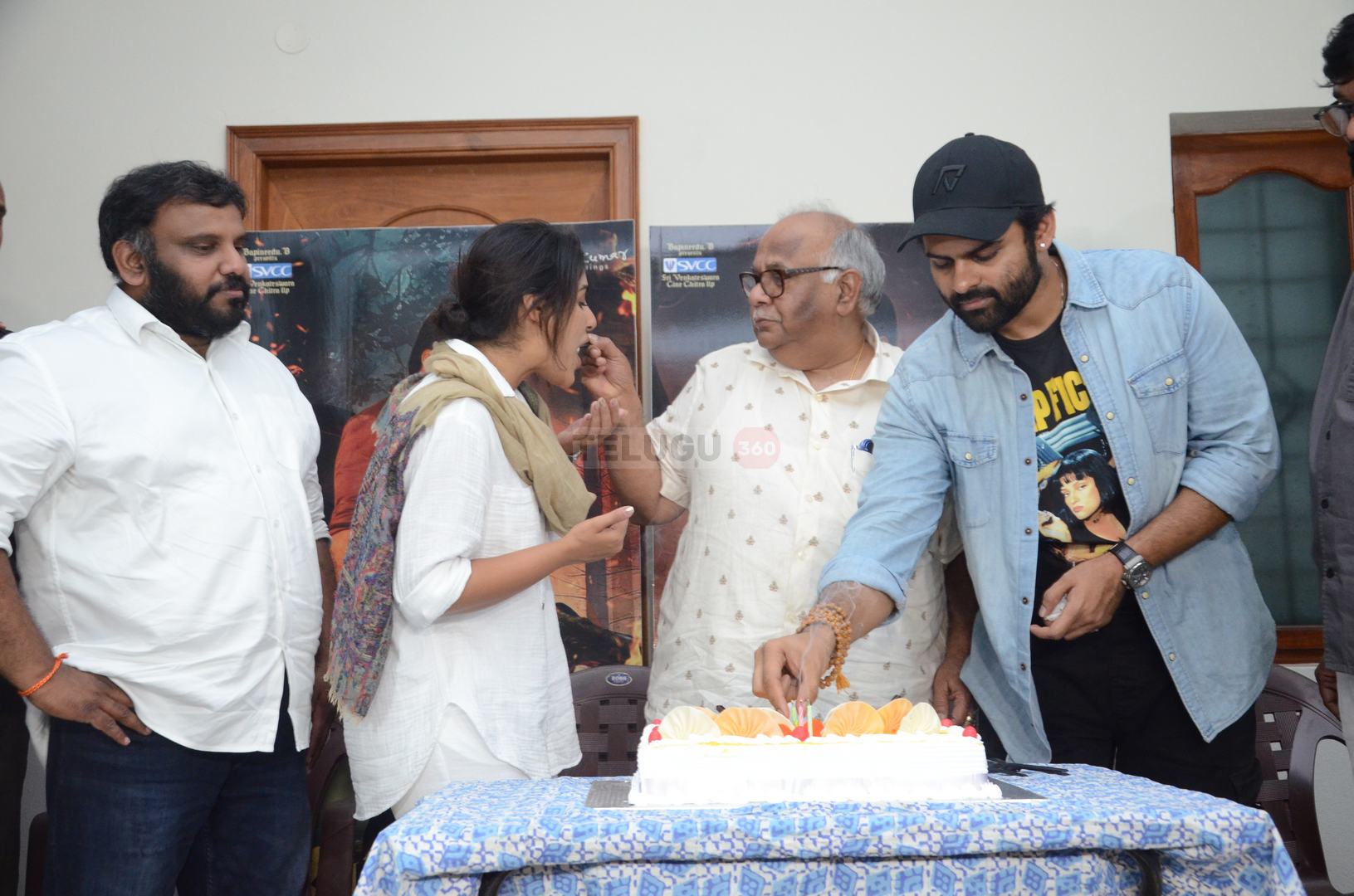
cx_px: 677
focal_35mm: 38
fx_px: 1407
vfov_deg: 35.3
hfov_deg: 51.4
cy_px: 448
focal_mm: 25
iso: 2000
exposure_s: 1/125
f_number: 5.6
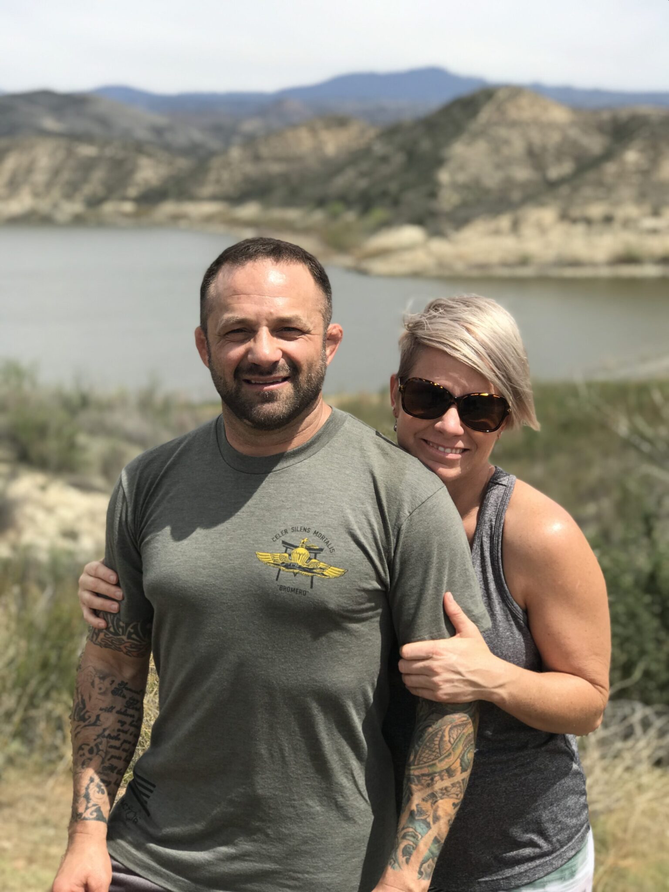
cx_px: 334
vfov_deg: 33.8
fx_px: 1469
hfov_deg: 25.7
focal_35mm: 57
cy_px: 446
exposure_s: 1/1030
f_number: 2.8
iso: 20
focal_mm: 6.6
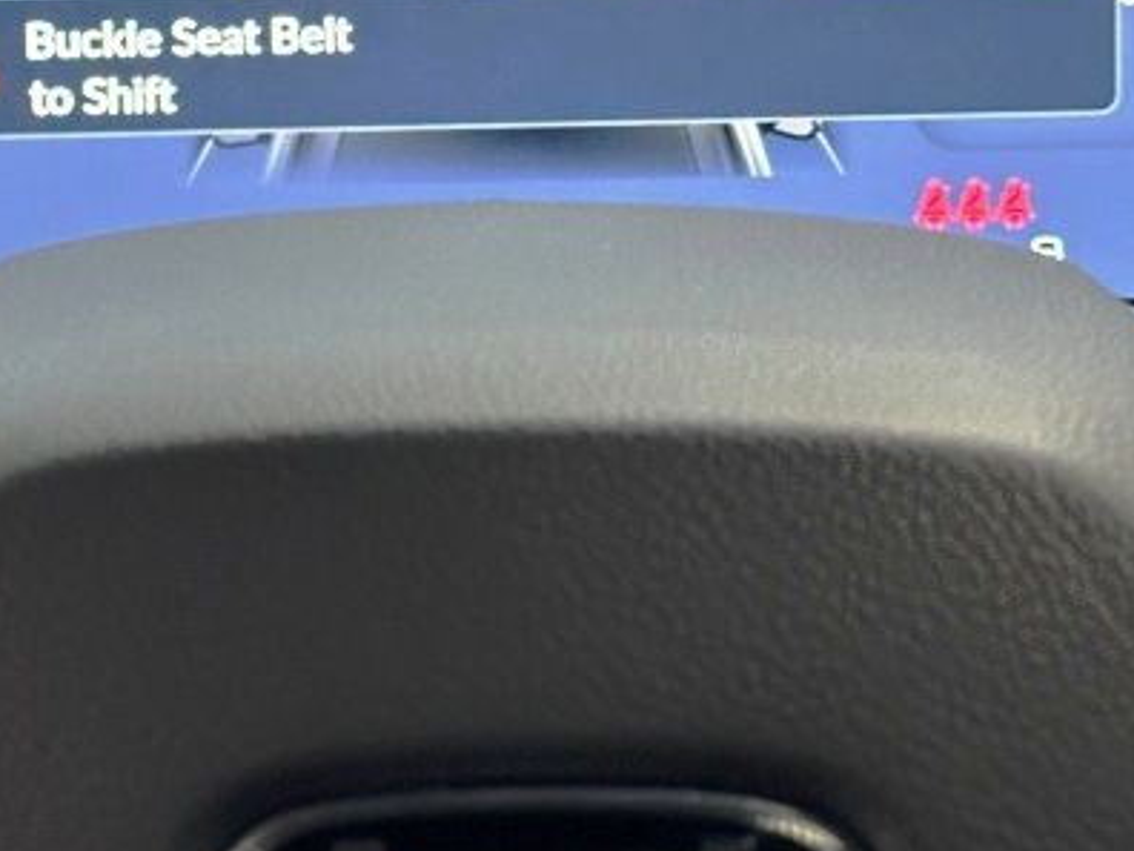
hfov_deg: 15.9
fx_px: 4062
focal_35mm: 124
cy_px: 103
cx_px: 472
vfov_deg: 11.9
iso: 400
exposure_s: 1/40
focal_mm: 6.86
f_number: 1.78
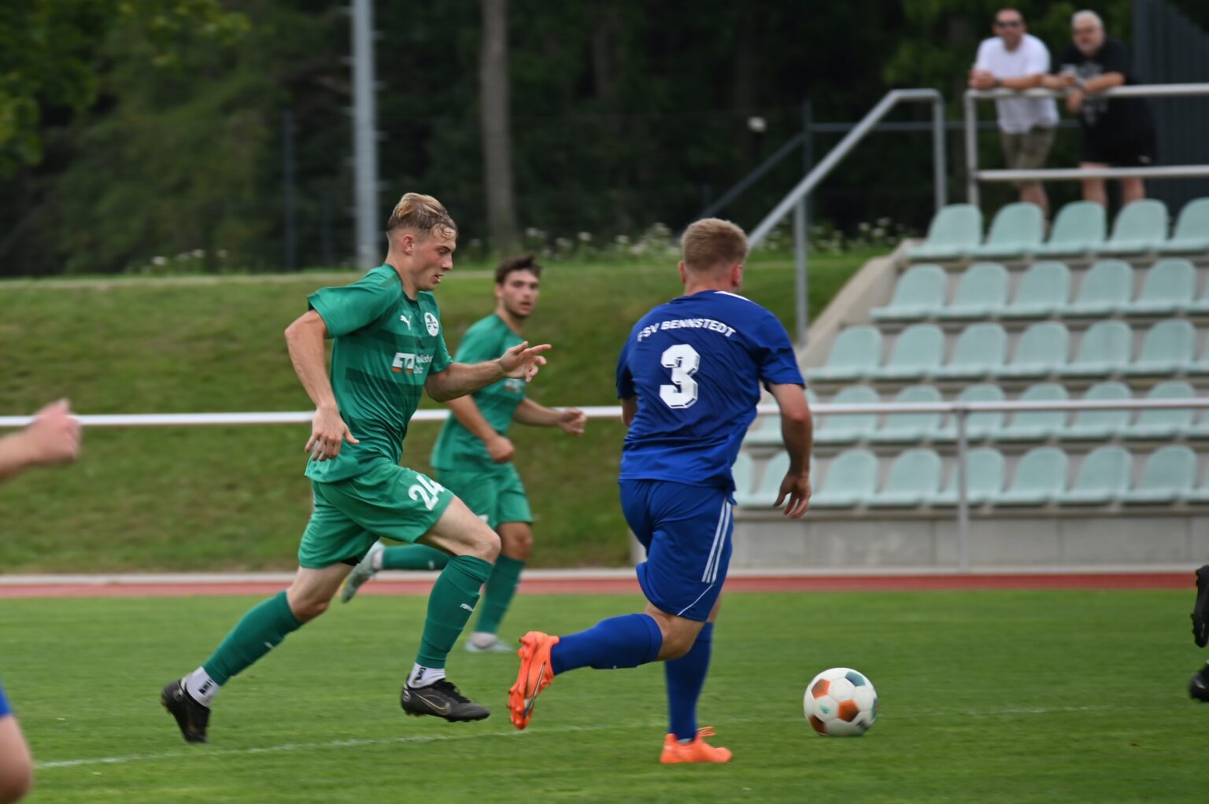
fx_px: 10068
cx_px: 604
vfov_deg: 4.6
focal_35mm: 300
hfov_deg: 6.9
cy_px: 402
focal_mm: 300
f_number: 5.6
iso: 100
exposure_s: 1/320
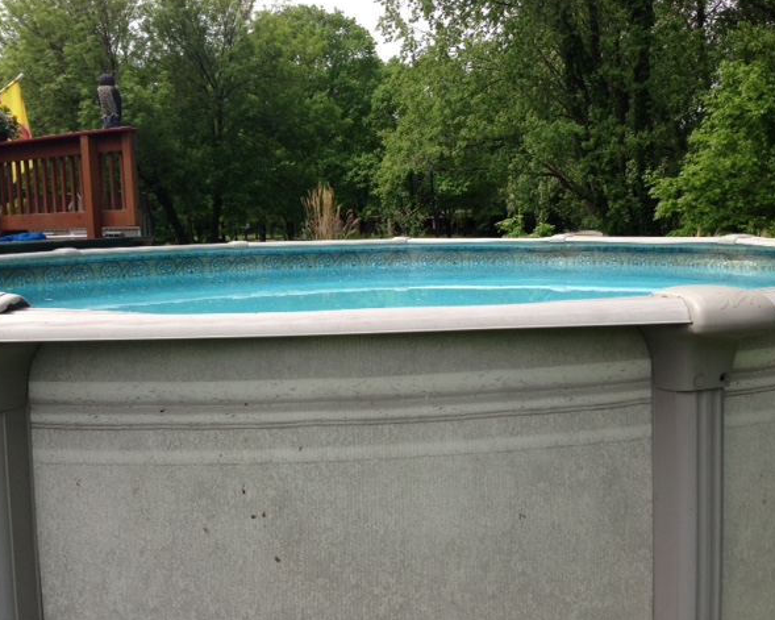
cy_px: 308
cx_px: 361
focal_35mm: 35
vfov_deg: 42.2
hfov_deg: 51.5
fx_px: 803
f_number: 2.4
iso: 50
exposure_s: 1/1022
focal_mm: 4.12
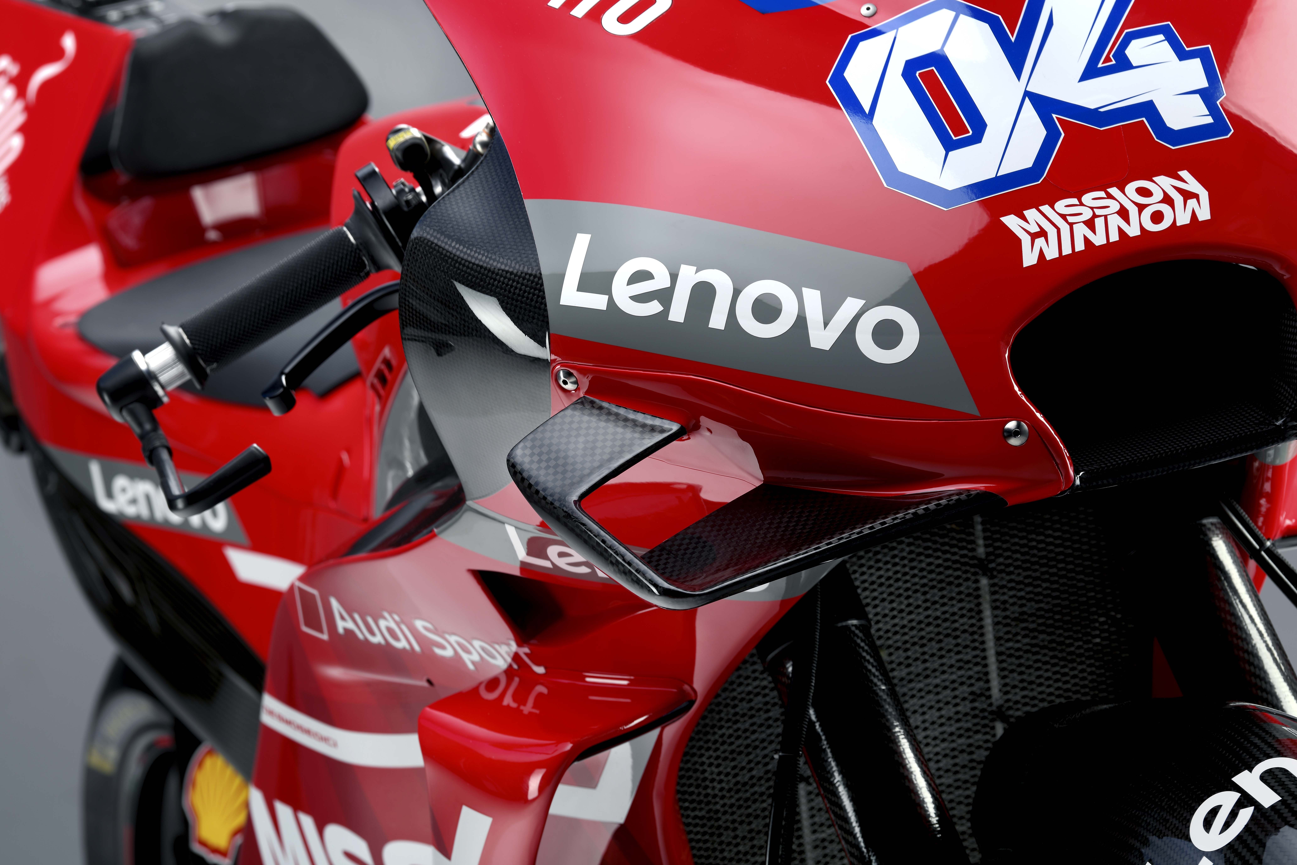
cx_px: 648
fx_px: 5764
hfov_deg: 12.8
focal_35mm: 160
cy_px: 432
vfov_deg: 8.6
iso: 31
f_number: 10
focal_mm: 160
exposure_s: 1/160
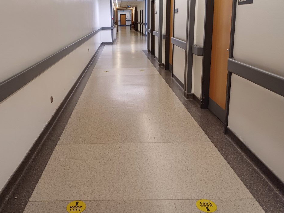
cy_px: 83
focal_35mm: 32
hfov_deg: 56.3
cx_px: 111
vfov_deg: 43.9
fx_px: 262
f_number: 1.8
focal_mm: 4.65
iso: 200
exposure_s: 1/50
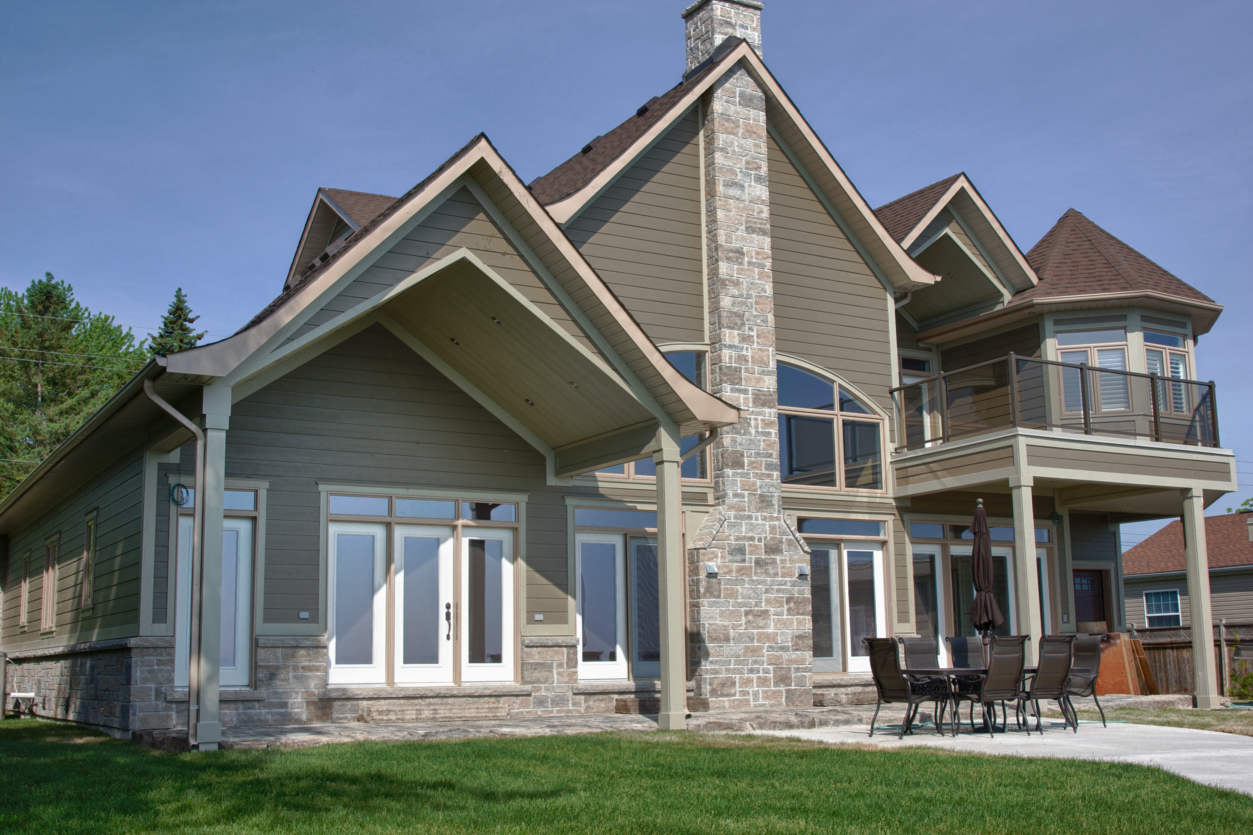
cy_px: 418
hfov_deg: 53.1
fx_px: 1253
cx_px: 626
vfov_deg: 36.9
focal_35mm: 36
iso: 200
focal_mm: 24
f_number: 6.3
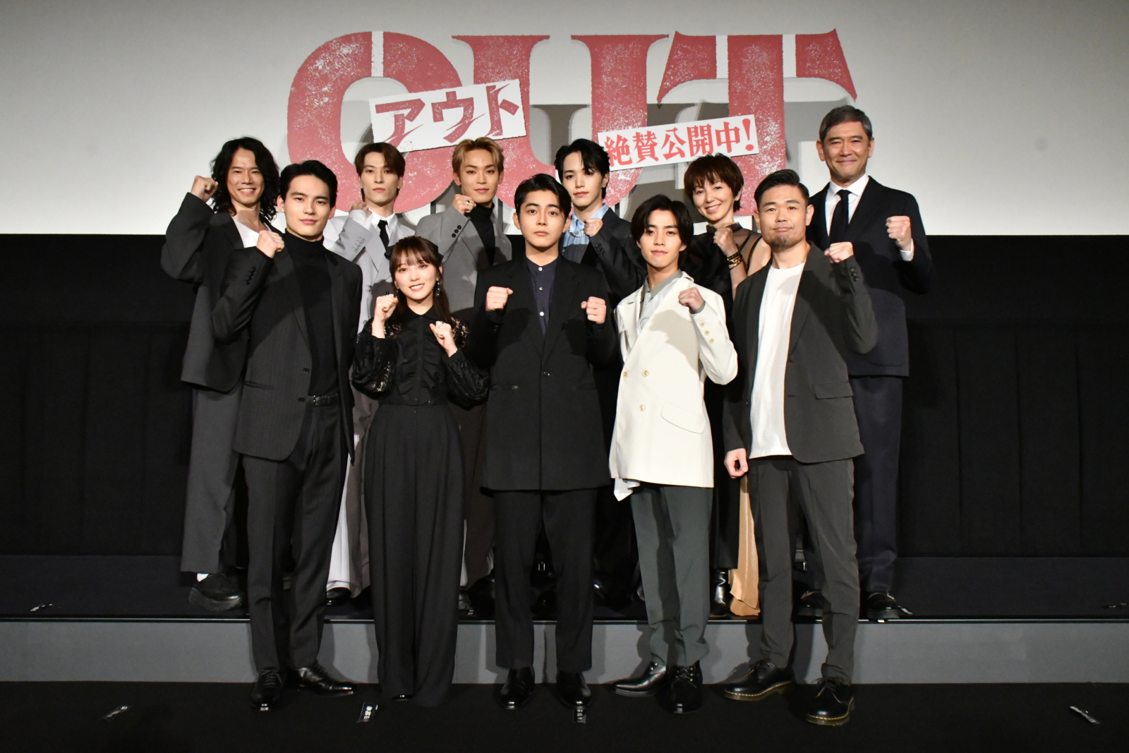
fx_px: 1035
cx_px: 564
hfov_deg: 57.2
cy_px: 376
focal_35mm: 33
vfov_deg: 40.0
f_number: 9
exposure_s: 1/250
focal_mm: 22
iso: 6400
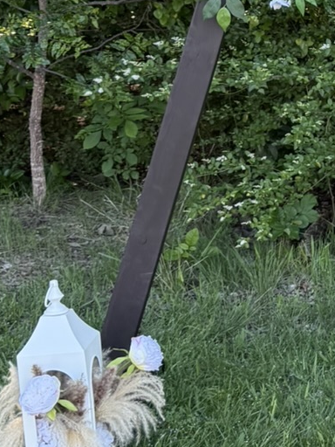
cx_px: 591
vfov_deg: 20.2
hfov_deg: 13.8
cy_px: 79
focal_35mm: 96
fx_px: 1239
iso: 125
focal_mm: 6.76
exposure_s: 1/243
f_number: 1.78
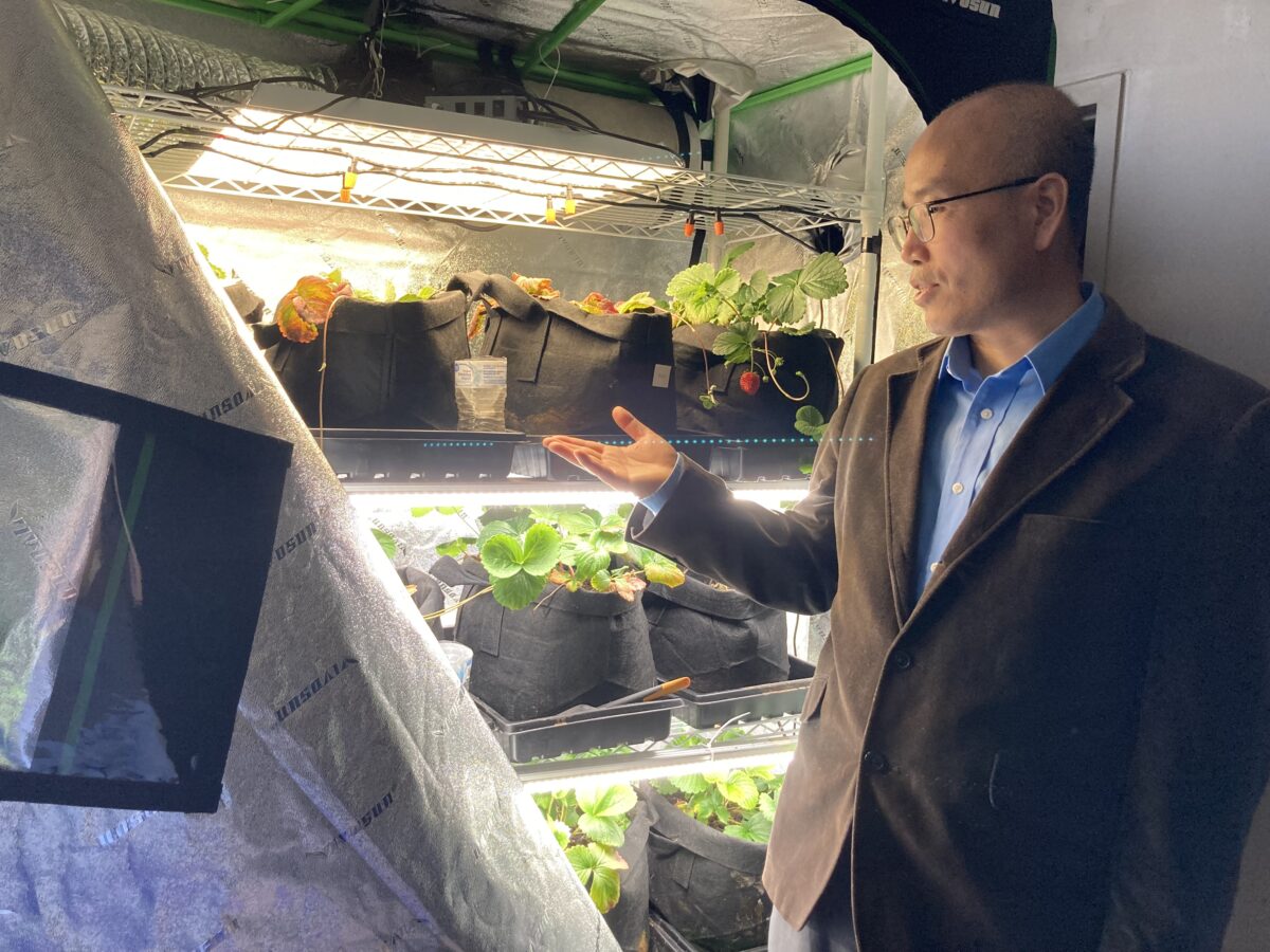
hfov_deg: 63.4
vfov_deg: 49.7
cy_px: 476
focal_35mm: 28
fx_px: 1027
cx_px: 635
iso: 125
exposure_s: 1/60
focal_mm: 3.99
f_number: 1.8
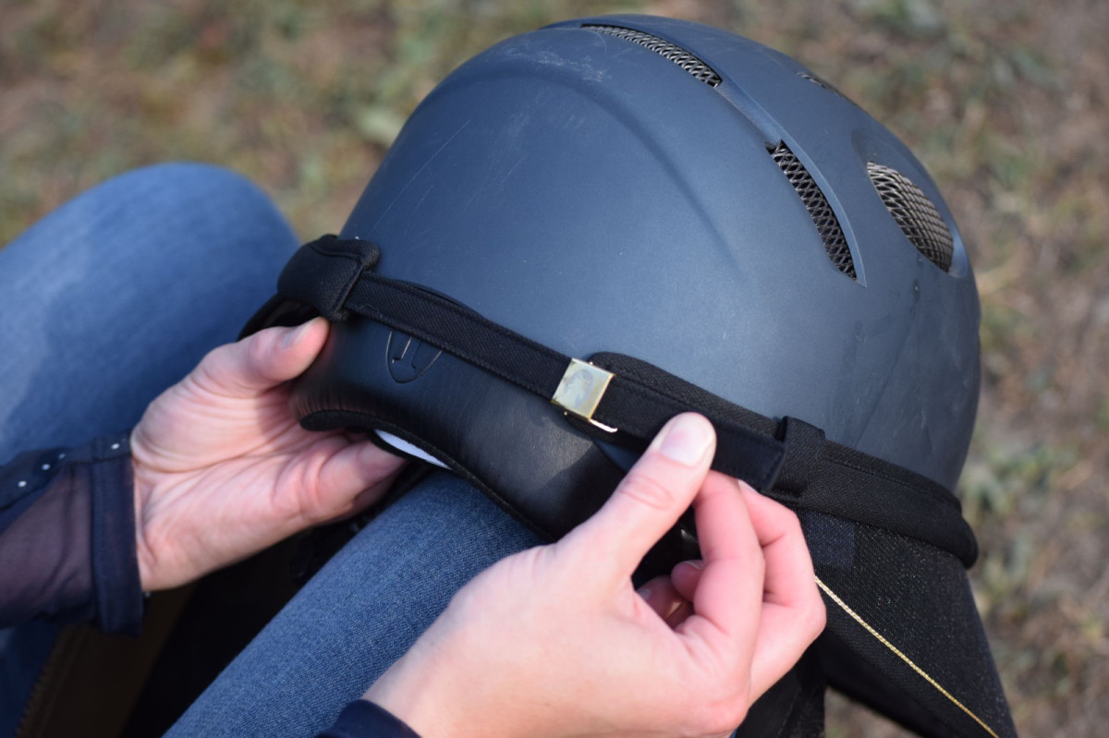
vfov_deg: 16.5
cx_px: 554
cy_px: 369
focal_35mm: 82
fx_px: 2540
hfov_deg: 24.6
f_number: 4
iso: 450
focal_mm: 55
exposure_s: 1/1000
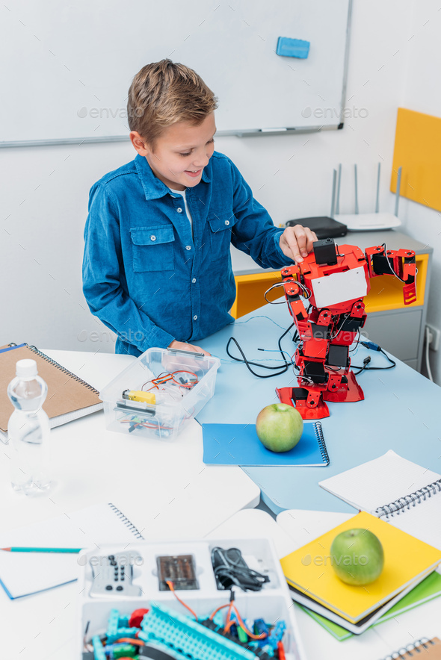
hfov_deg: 27.0
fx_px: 918
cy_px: 330
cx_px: 220
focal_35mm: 50
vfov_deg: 39.6
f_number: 4.5
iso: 100
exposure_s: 1/160
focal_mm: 50
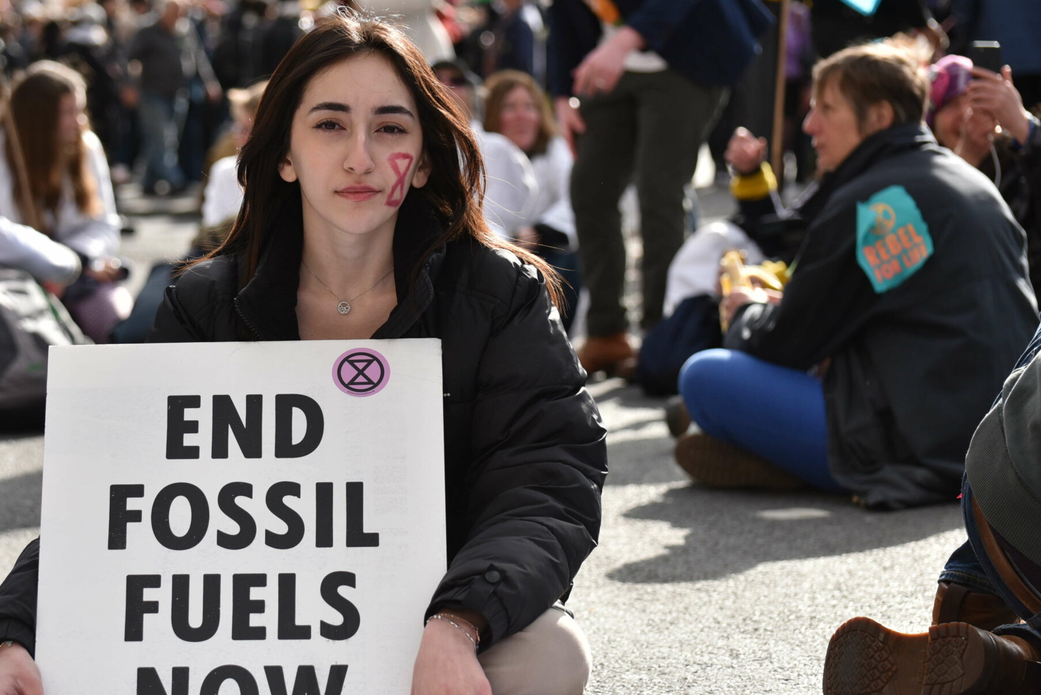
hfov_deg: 16.1
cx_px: 359
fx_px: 3674
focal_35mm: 127
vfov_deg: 10.8
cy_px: 431
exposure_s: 1/1600
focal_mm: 90
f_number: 5.6
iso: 180
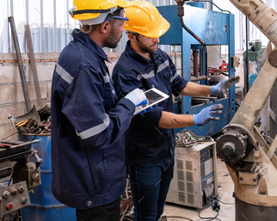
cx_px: 180
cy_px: 68
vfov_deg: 34.4
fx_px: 352
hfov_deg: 42.5
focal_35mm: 43
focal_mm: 17
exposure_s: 1/125
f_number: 2.8
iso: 320
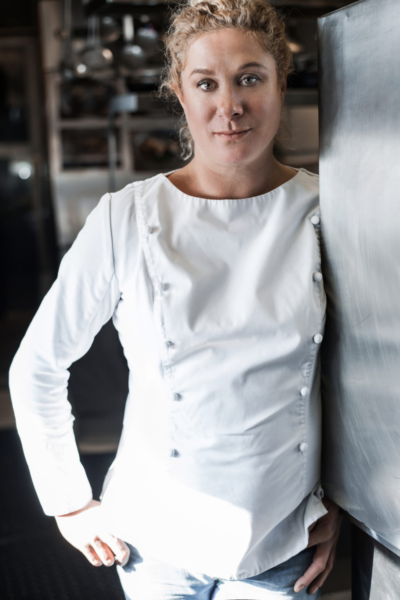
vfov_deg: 39.6
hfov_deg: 27.0
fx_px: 833
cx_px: 200
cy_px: 300
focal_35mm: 50
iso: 500
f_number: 2.8
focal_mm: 50
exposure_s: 1/200
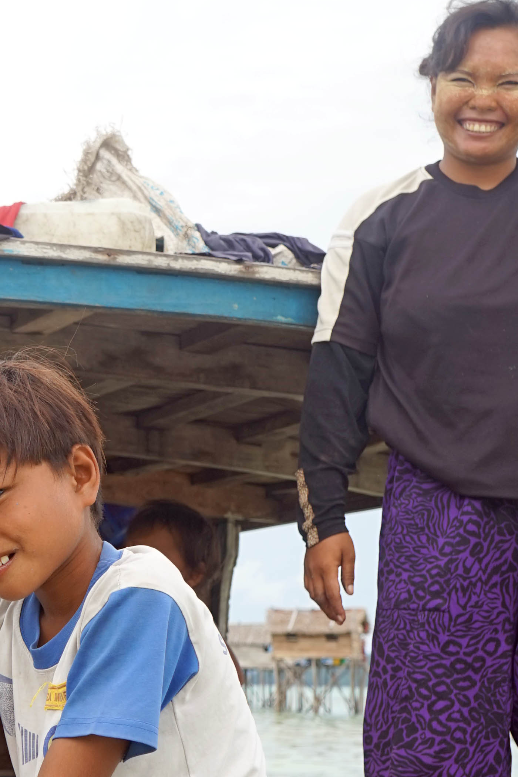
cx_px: -74
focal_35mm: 80
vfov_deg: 25.3
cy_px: 460
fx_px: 1727
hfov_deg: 16.5
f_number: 5
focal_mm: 28
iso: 100
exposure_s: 1/400
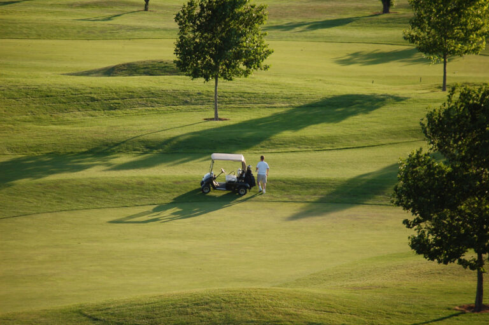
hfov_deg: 6.9
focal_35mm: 300
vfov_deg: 4.6
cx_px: 244
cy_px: 162
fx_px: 4072
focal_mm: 200
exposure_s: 1/500
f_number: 5.6
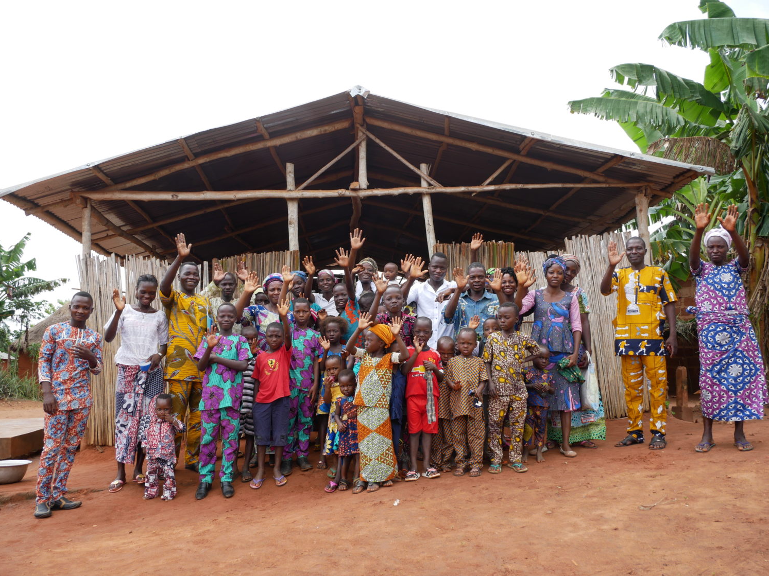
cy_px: 293
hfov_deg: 52.6
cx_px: 394
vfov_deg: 40.7
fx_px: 777
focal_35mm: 35
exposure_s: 1/250
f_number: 5.6
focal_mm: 17
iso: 200
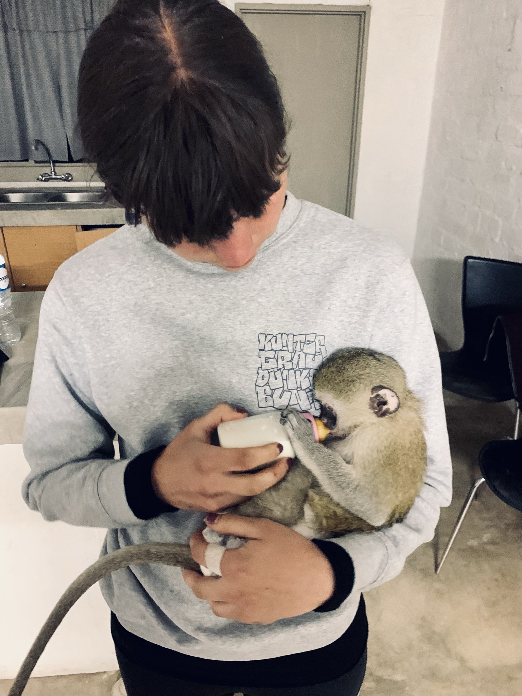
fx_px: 523
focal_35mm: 26
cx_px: 261
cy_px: 348
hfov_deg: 53.1
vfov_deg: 67.3
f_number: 1.8
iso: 800
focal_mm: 4.25
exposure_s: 1/30
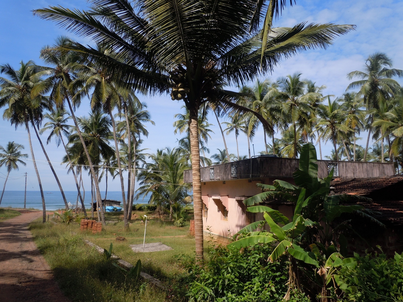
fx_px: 326
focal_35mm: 28
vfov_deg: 49.7
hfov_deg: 63.4
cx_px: 202
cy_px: 151
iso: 100
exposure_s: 1/800
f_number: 3.7
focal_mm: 5
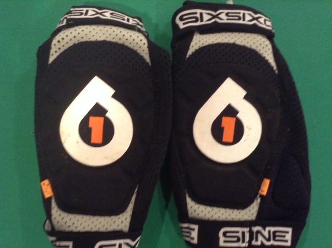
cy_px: 124
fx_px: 316
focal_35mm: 33
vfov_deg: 42.9
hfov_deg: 55.4
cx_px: 166
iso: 320
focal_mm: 3.3
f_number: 2.4
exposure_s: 1/17
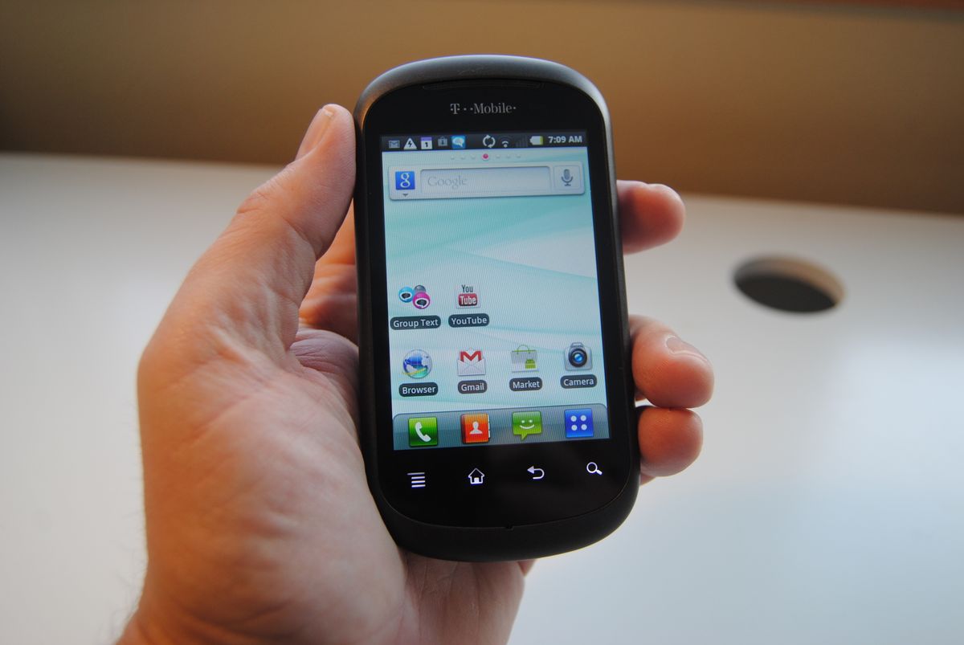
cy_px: 322
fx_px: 925
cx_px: 482
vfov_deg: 38.5
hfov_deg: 55.1
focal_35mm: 34
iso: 200
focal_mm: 23
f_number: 4.5
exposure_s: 1/80
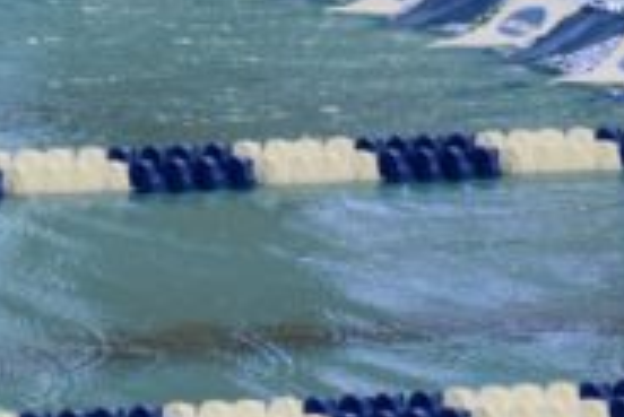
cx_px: -610
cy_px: -609
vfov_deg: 2.8
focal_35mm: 492
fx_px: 8534
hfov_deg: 4.1
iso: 400
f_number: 5
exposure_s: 1/100
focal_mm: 55
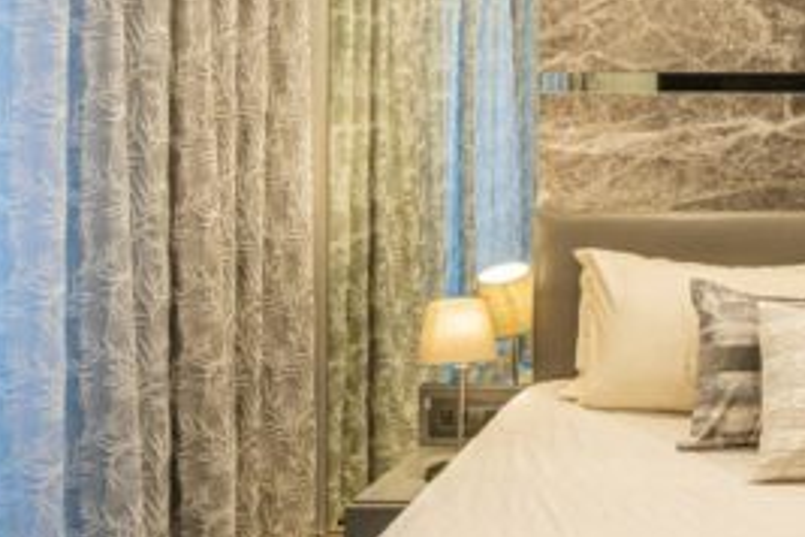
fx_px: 1006
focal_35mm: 45
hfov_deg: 37.8
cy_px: 54
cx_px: 841
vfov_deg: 28.7
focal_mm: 16
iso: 100
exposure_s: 1/2
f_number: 7.1
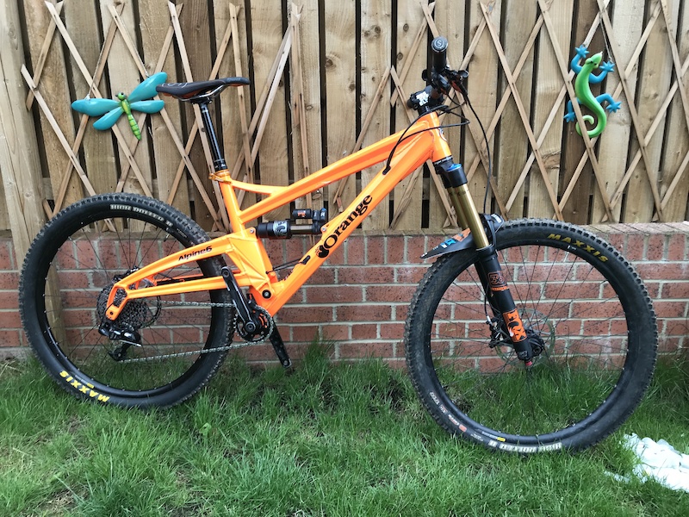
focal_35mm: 28
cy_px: 258
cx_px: 344
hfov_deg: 63.4
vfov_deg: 49.7
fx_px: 557
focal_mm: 3.99
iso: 32
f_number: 1.8
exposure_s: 1/100
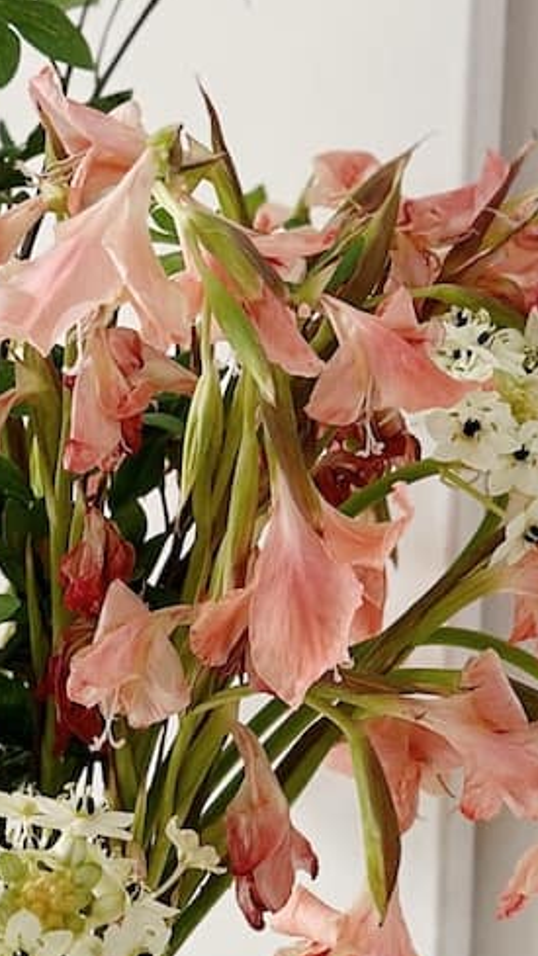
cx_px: -196
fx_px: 4337
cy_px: 1110
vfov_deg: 12.3
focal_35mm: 171
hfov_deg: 7.0
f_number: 1.78
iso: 64
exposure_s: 1/132
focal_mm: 6.86
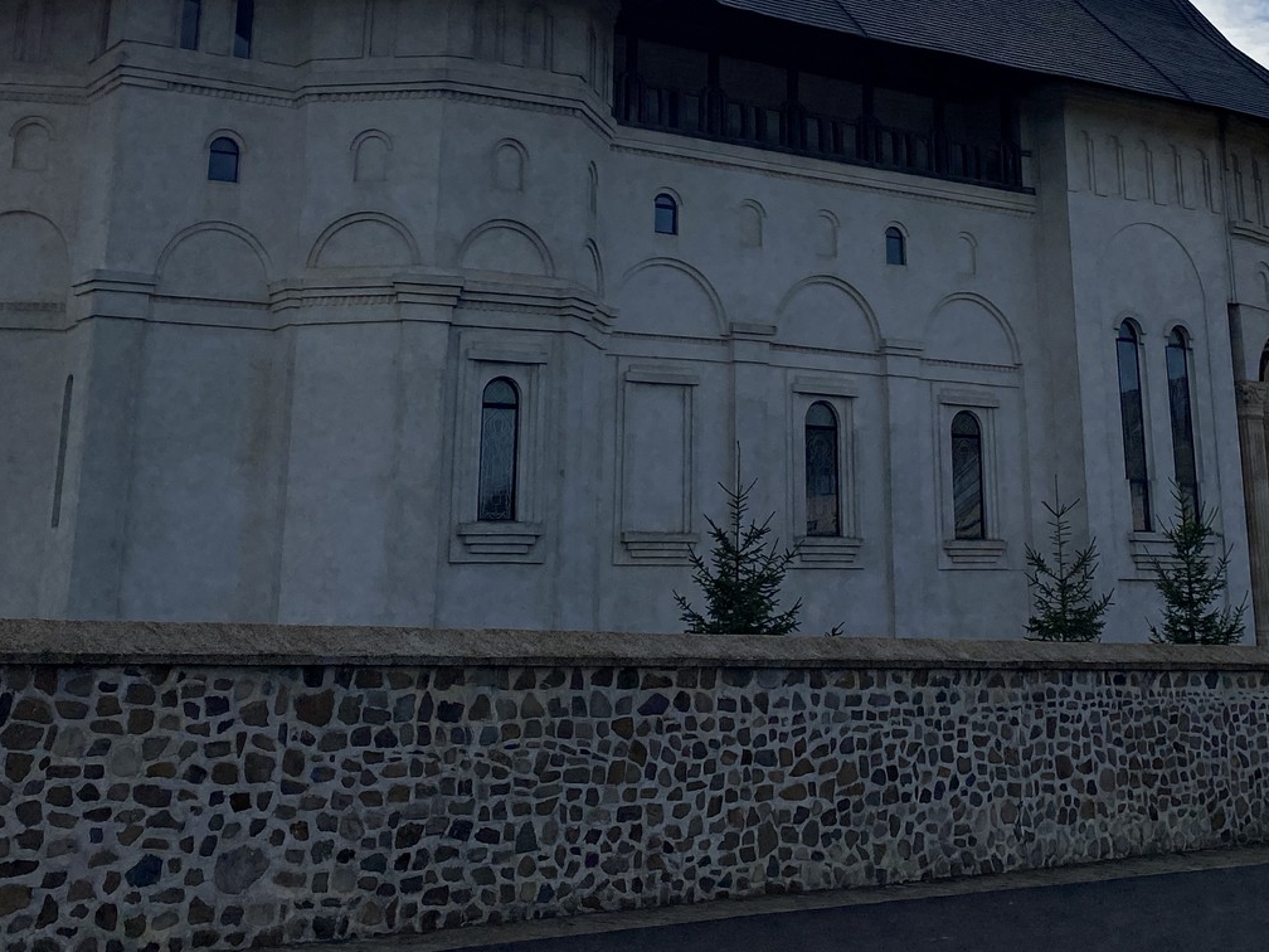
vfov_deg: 26.5
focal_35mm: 52
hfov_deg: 36.7
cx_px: 769
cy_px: 3
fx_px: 1906
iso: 32
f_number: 1.8
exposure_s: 1/9615
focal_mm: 4.25
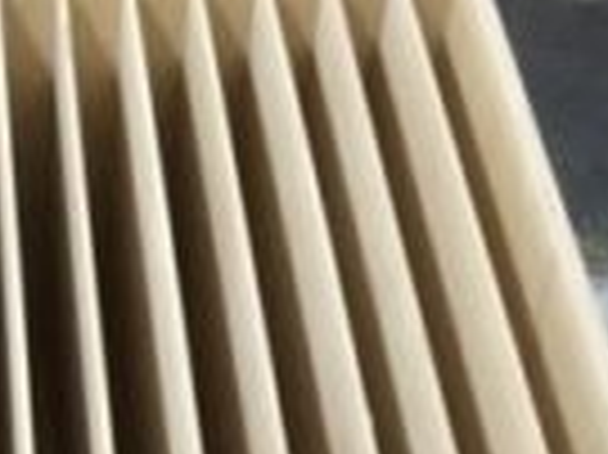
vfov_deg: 12.3
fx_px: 1983
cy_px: 737
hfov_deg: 16.8
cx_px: -83
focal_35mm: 113
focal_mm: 4.15
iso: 250
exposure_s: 1/30
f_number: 2.2
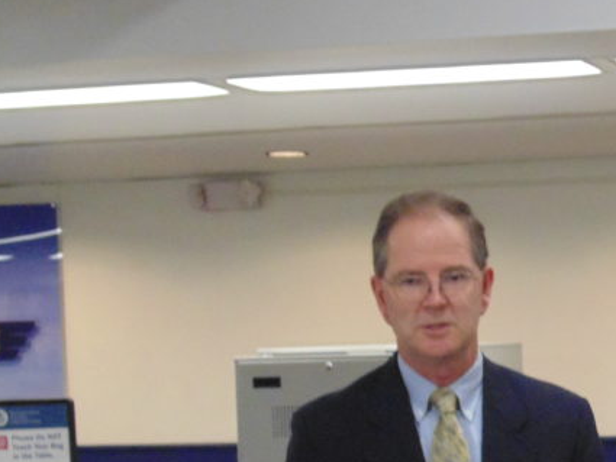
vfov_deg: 13.8
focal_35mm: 106
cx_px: 767
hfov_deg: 17.5
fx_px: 1887
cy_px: 440
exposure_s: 1/25
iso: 400
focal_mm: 7.4
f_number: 3.6
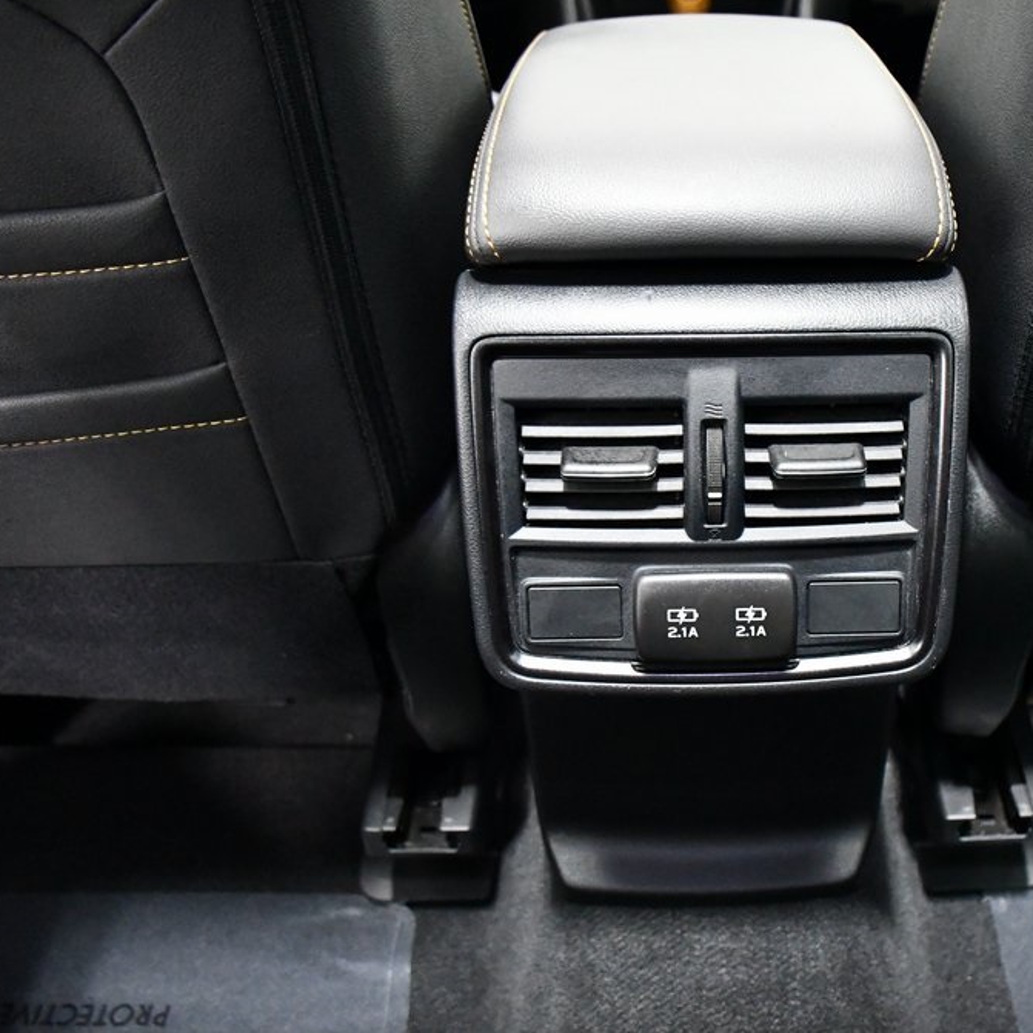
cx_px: 704
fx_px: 1182
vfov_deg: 47.2
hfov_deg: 46.3
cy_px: 515
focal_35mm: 35
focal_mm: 18
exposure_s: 1/60
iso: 9000
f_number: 3.5
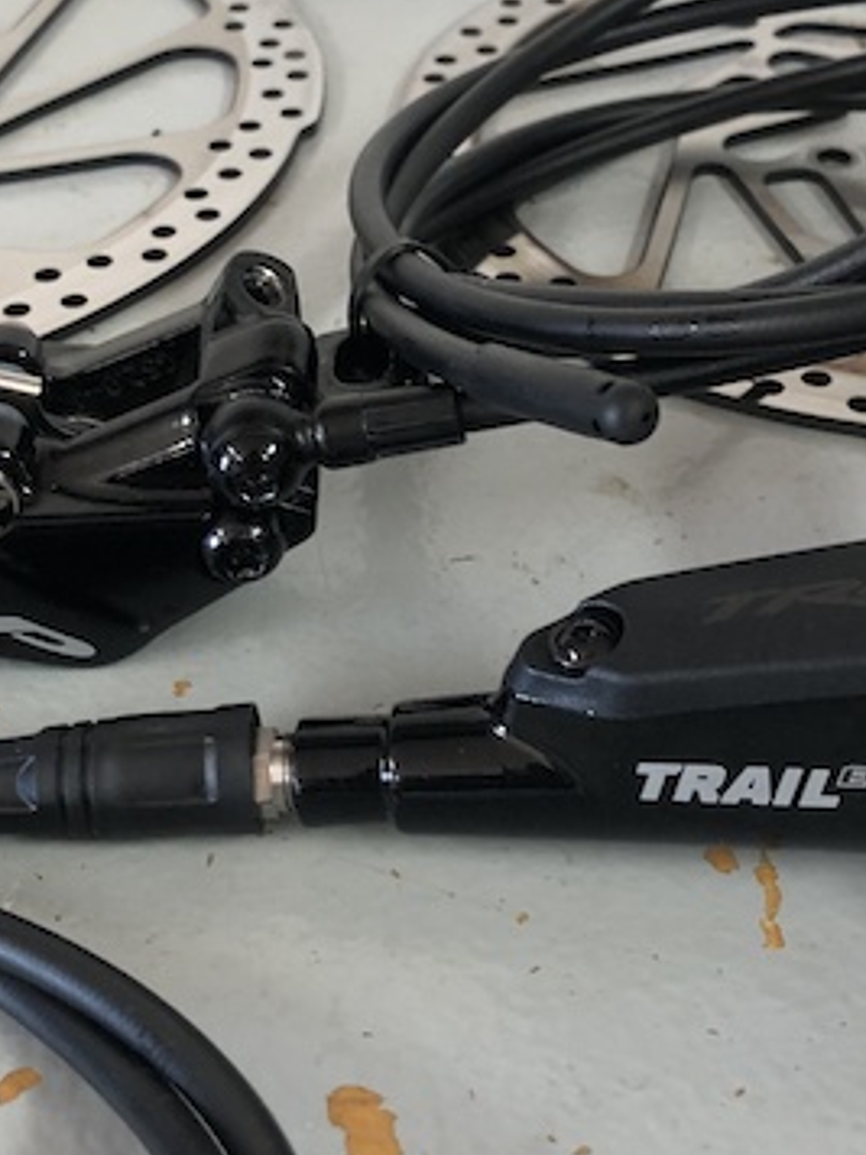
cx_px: 418
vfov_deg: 30.5
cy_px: 393
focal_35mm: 63
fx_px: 2101
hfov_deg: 23.3
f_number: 1.8
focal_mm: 4
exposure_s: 1/20
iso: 40
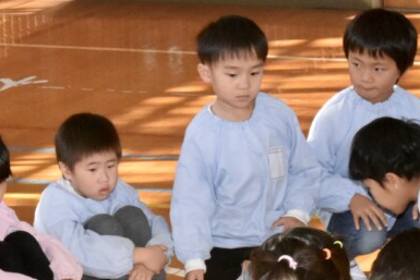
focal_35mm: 162
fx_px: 1891
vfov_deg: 8.5
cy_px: 252
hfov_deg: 12.7
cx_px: 214
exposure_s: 1/160
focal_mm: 52
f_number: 22
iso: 6400
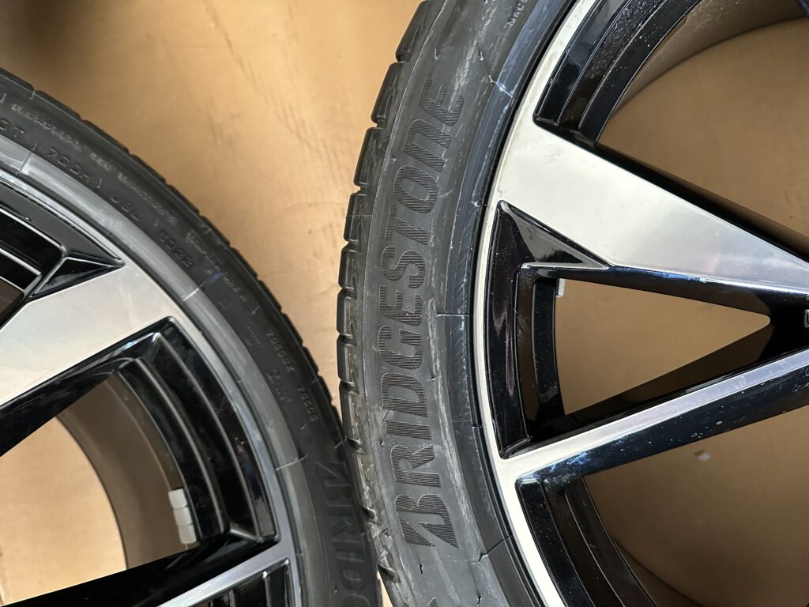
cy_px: 304
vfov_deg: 56.8
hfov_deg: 71.6
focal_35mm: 24
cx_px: 404
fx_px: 561
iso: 640
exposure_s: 1/60
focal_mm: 6.86
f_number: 1.78
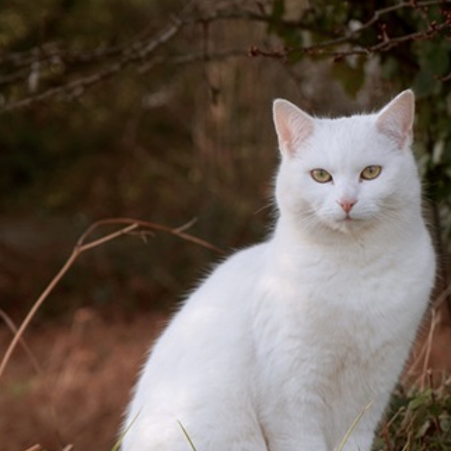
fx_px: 1636
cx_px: 203
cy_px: 265
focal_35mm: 111
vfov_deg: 15.7
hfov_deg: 15.7
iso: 100
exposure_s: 1/200
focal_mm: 70
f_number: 5.6
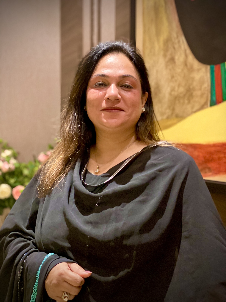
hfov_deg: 28.0
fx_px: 453
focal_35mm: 52
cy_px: 151
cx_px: 113
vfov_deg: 36.8
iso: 320
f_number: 2
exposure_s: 1/25
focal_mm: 6
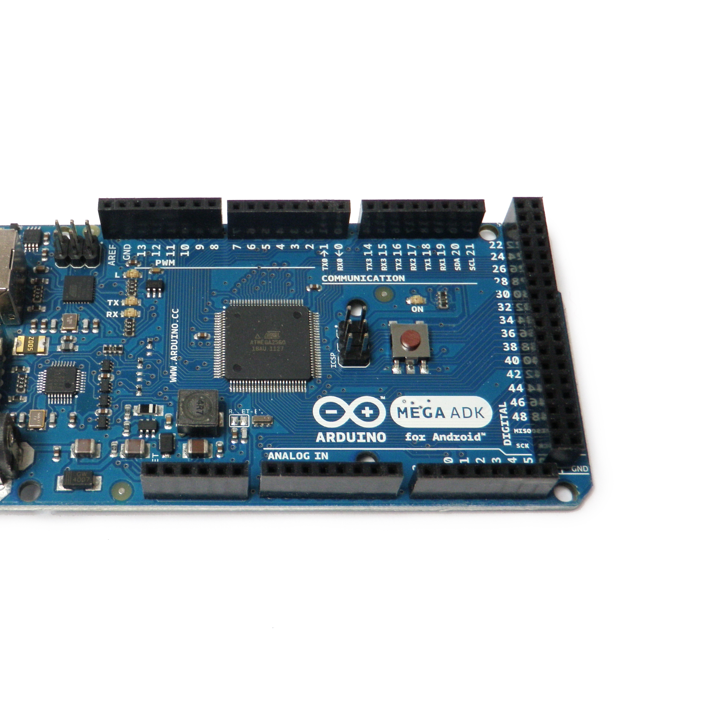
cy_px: 355
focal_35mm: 43
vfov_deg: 39.2
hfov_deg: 38.7
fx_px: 1010
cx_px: 236
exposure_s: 1/40
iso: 125
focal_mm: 6.53
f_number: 4.1
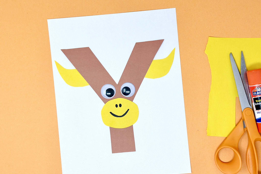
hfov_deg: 39.6
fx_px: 362
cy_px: 83
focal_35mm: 50
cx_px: 131
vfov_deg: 27.0
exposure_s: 1/543
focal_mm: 6.86
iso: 80
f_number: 1.78
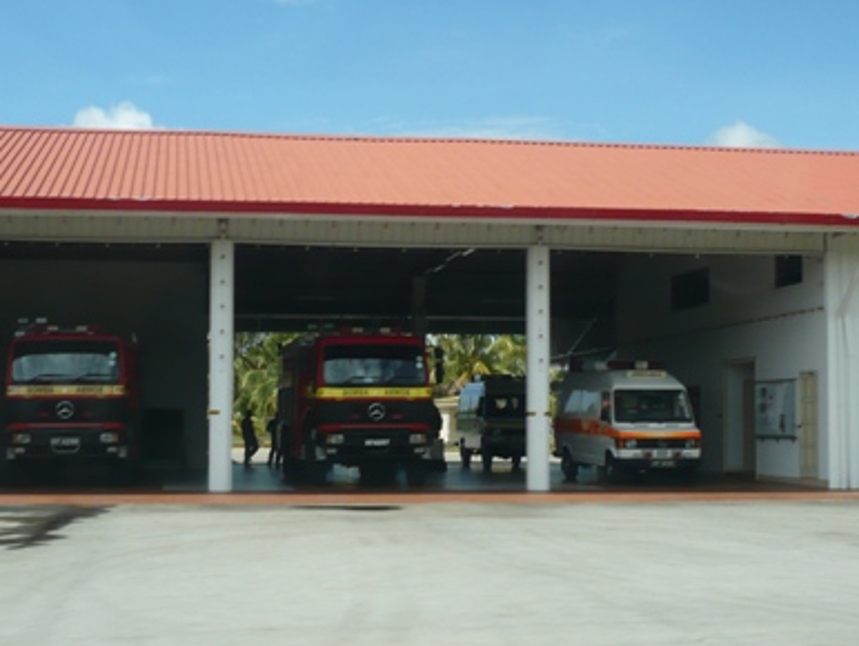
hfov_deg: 33.1
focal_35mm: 58
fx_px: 1440
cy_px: 365
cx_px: 358
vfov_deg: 25.2
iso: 100
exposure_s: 1/200
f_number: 8
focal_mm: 5.8
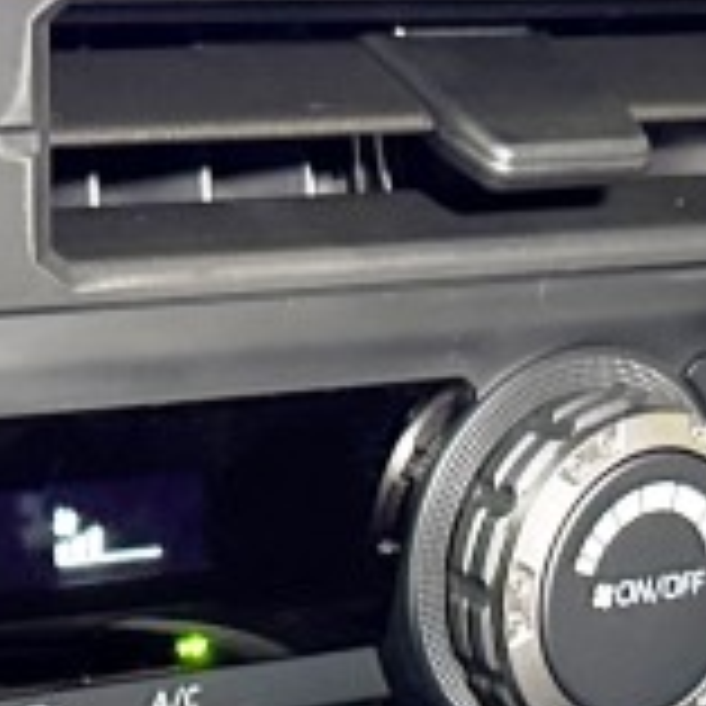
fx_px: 3184
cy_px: 1479
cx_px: 490
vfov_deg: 11.3
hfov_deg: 12.6
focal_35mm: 138
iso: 800
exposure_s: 1/30
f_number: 1.78
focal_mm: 6.86
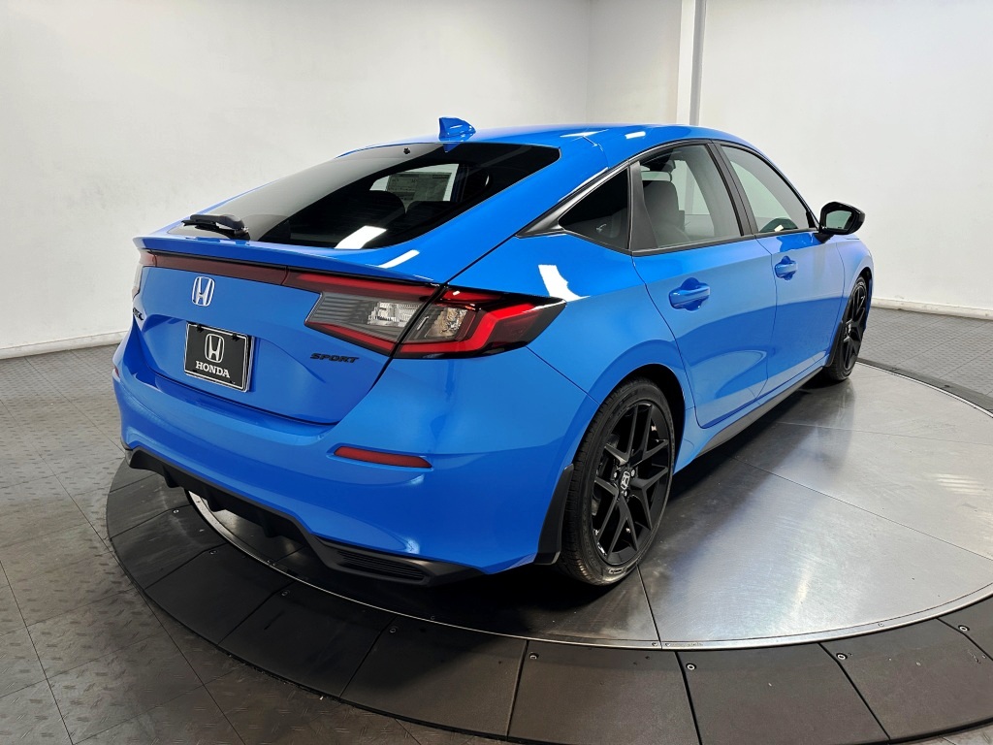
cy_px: 372
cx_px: 496
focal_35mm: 24
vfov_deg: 56.8
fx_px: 688
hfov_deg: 71.6
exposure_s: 1/60
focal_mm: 6.86
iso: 320
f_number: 1.78
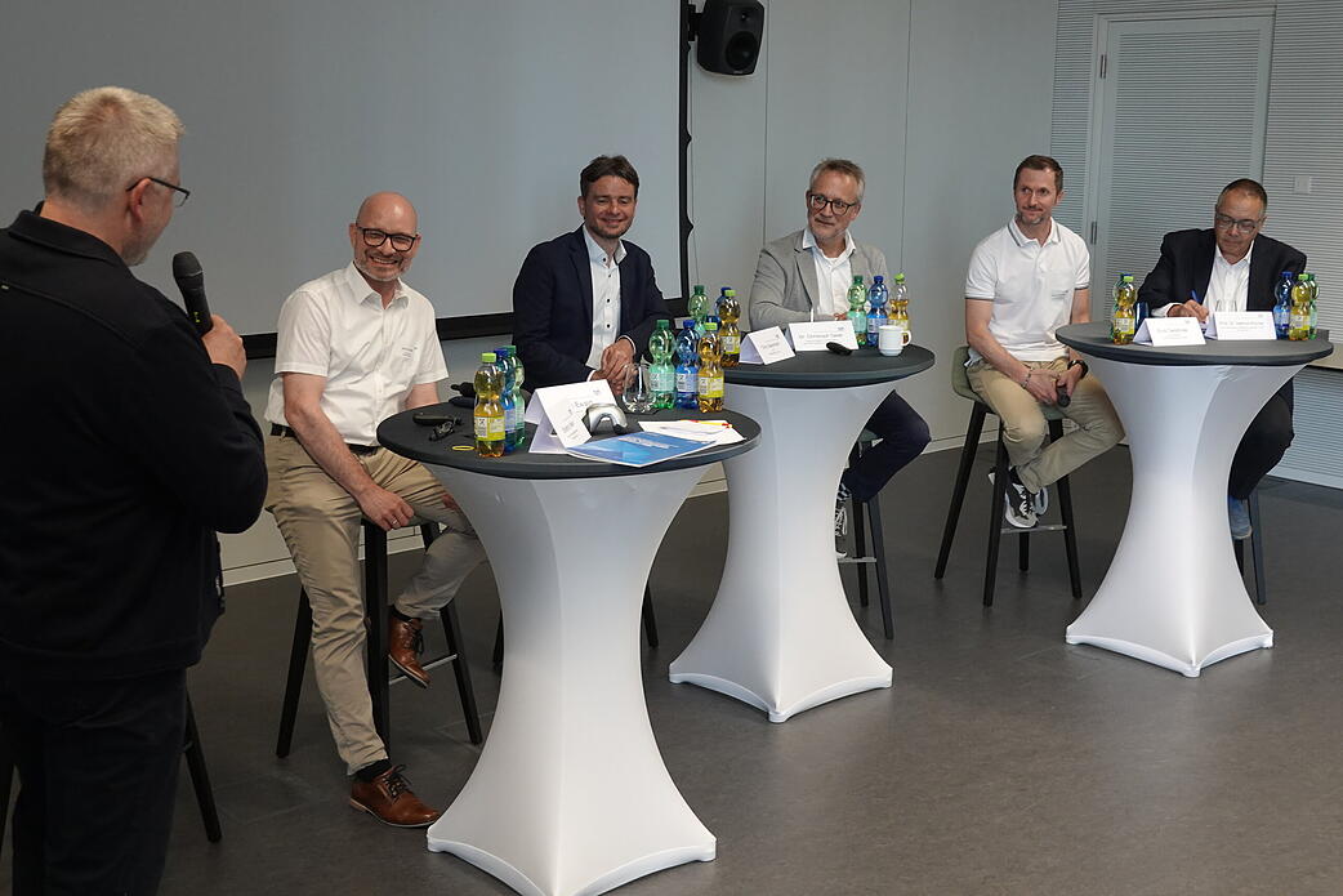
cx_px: 672
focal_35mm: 45
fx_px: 1679
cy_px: 448
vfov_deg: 29.9
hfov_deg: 43.6
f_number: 4
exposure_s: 1/50
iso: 640
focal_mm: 16.54
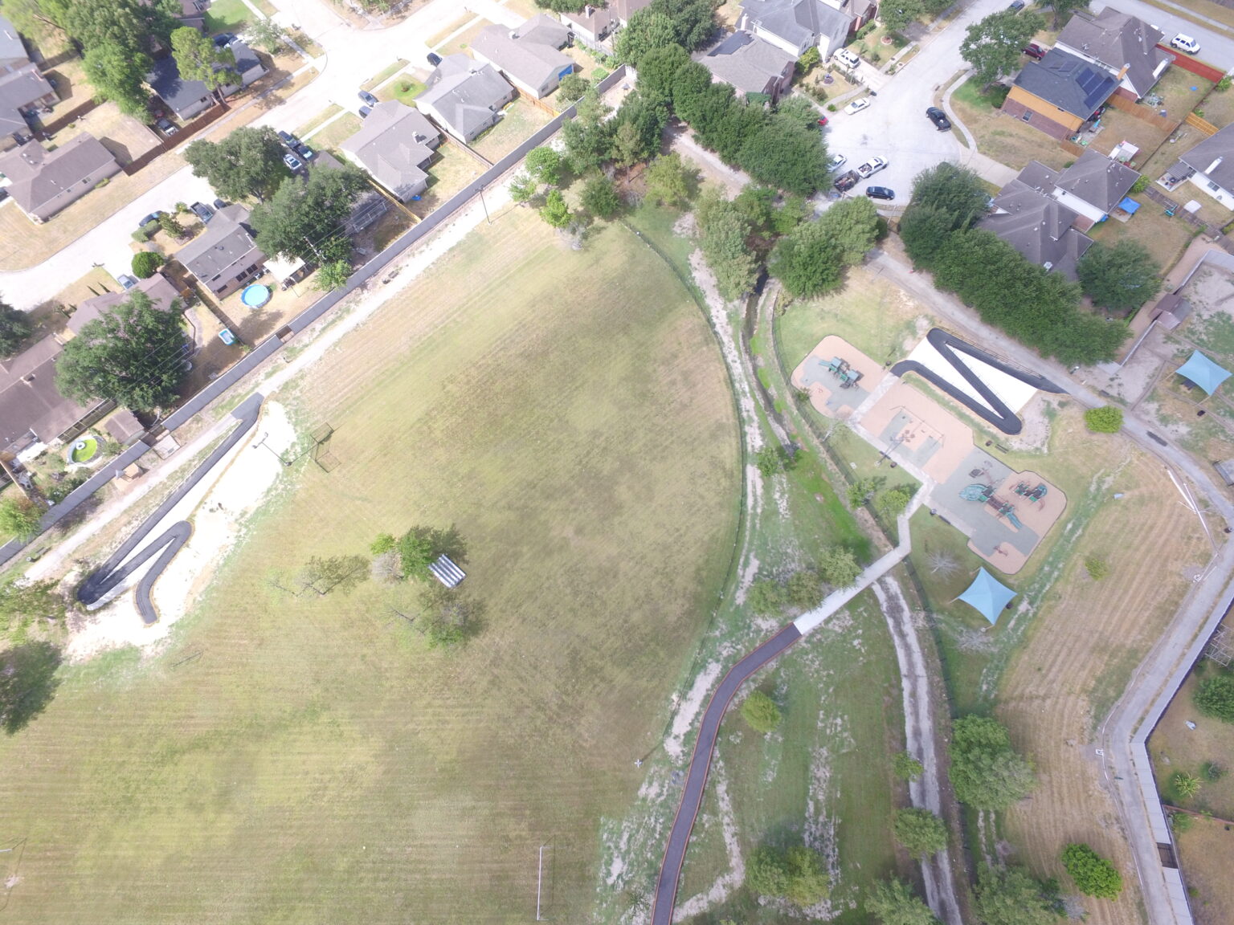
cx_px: 617
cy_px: 462
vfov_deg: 66.0
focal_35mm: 20
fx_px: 713
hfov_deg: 81.7
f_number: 2.8
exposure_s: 1/339
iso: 100
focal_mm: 3.61
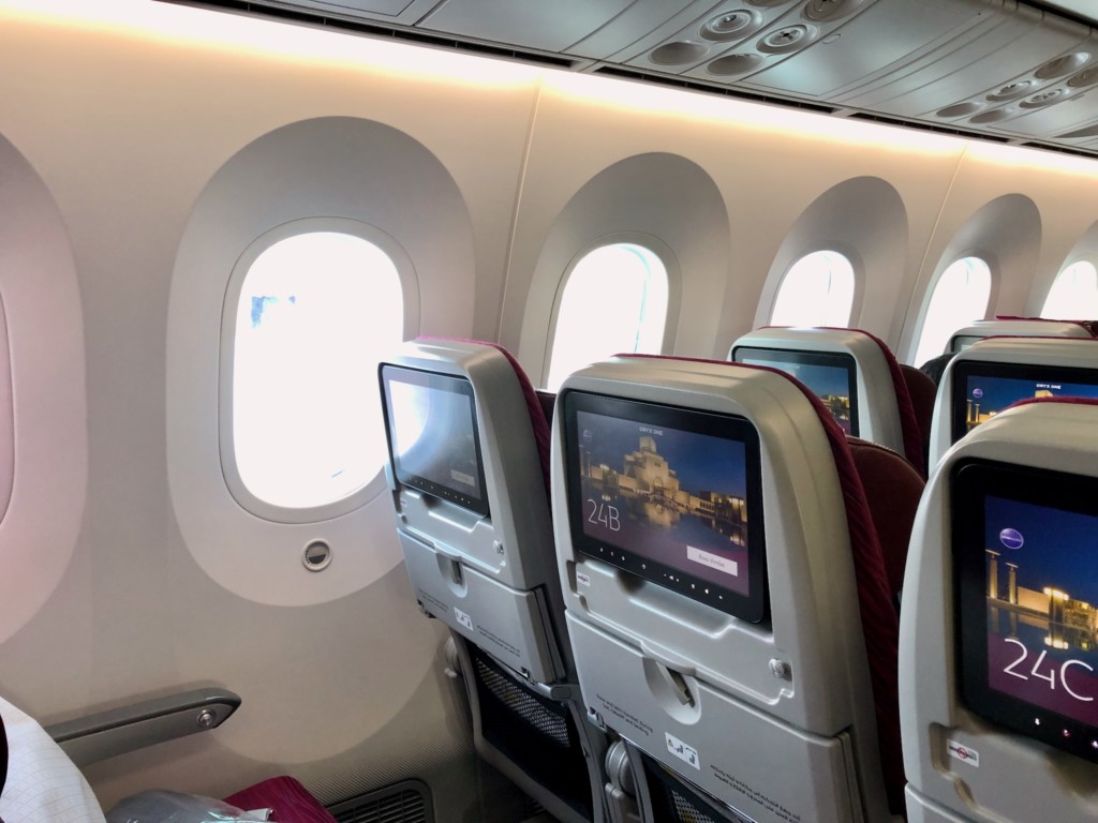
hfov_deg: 63.4
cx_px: 549
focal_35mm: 28
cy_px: 412
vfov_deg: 49.7
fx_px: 888
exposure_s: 1/17
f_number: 1.8
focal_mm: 4
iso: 40
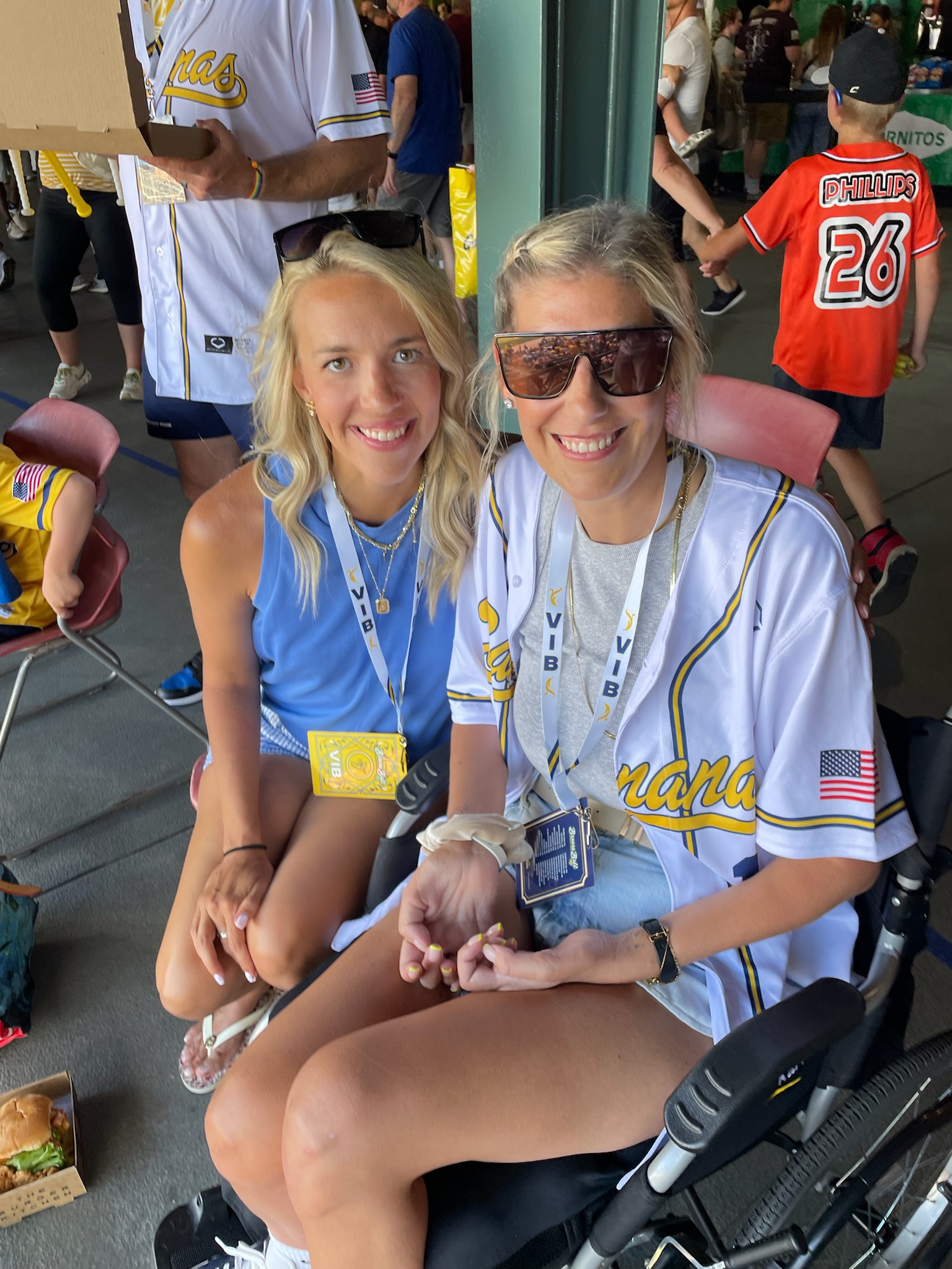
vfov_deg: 67.3
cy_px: 634
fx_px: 953
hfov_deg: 53.1
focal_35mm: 26
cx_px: 476
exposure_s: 1/121
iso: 50
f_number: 1.6
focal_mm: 4.2
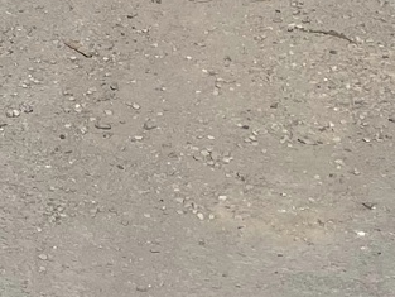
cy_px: -380
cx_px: -727
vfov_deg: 8.1
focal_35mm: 170
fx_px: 1941
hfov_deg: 9.5
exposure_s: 1/6579
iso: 32
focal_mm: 5.1
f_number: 1.6
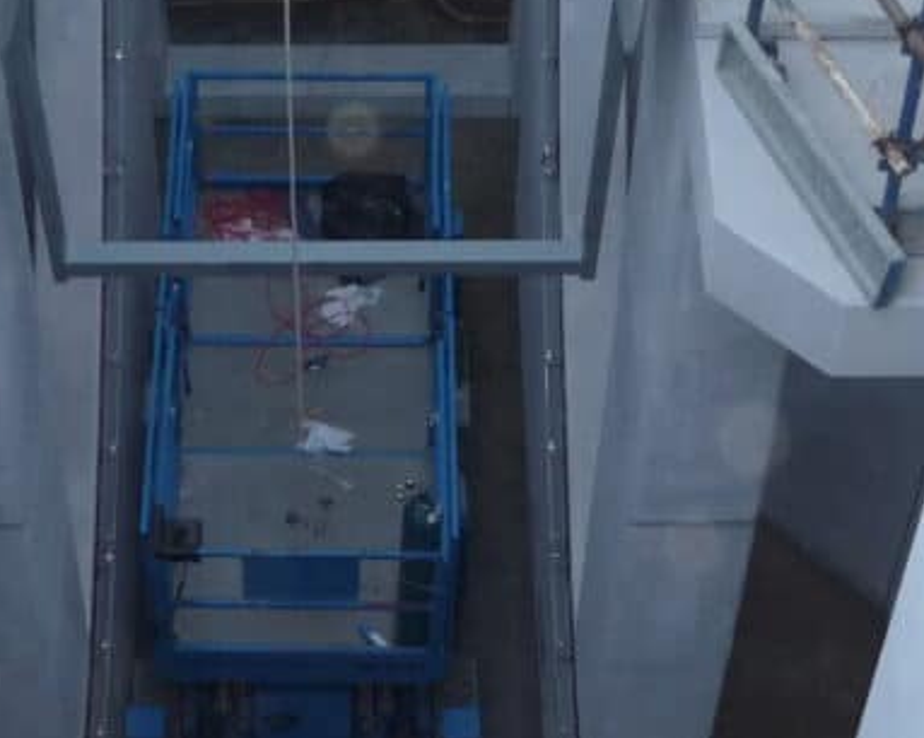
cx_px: 419
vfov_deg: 16.8
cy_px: 557
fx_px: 2487
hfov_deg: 21.0
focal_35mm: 91
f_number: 3.3
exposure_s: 1/30
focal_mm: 4.7
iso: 125
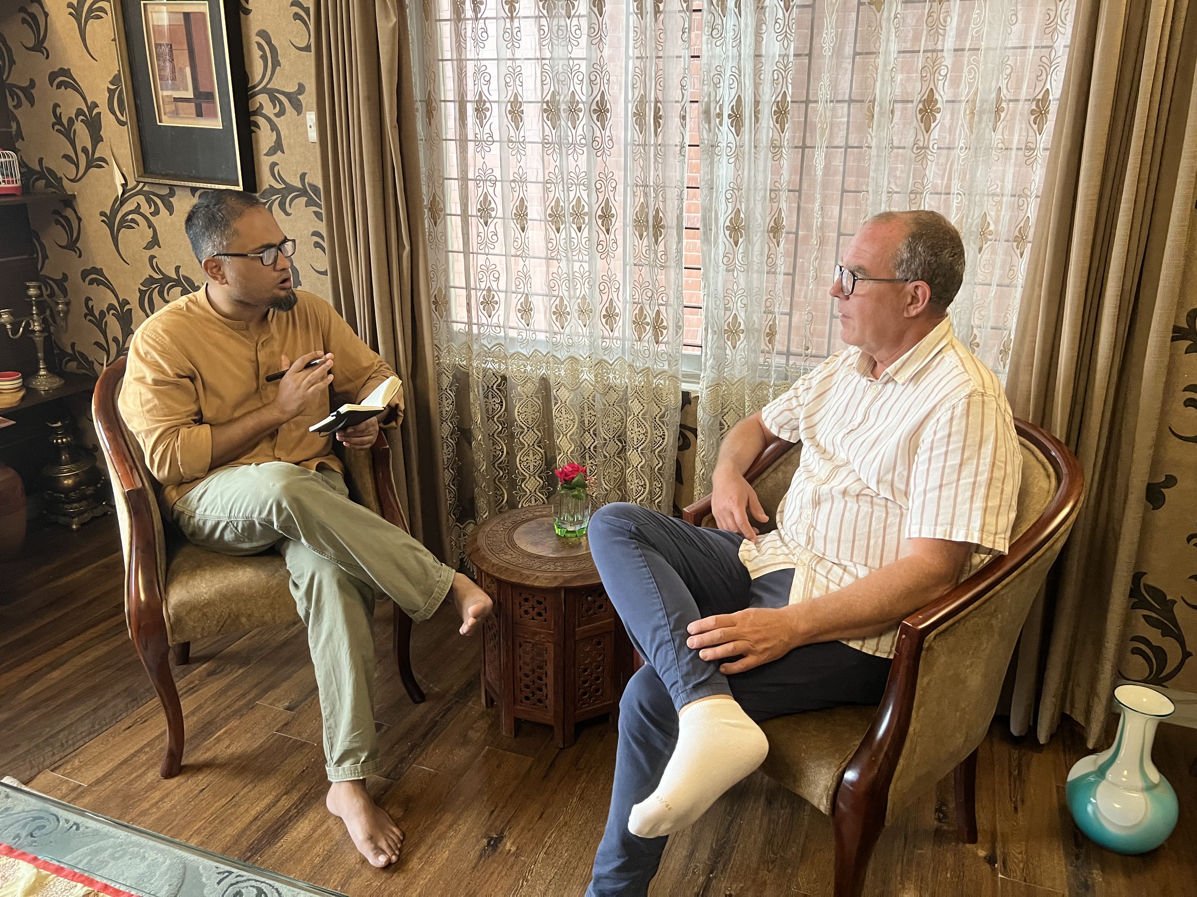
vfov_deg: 53.1
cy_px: 448
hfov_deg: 67.3
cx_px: 598
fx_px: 899
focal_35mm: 26
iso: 320
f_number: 1.5
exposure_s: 1/60
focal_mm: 5.7
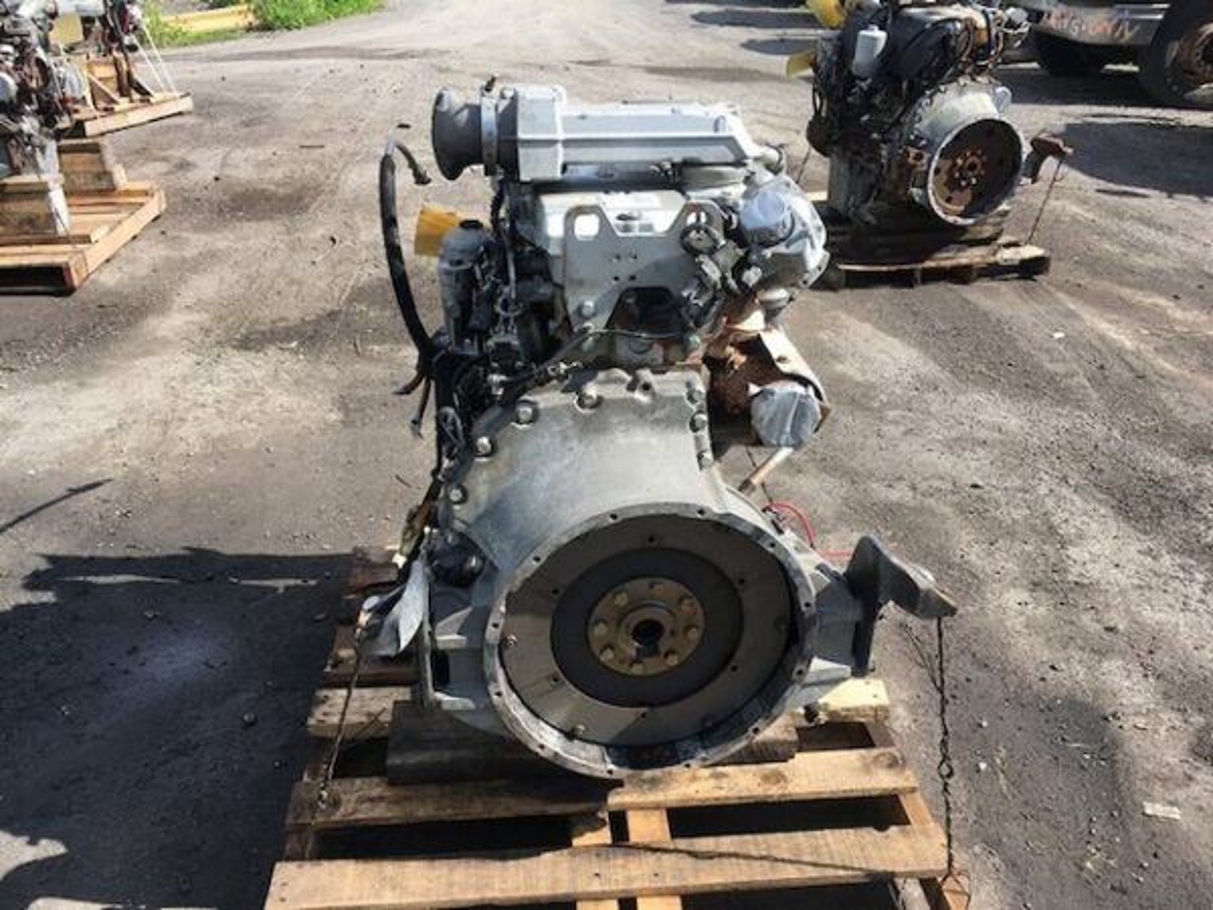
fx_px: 1016
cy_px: 455
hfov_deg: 61.7
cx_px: 606
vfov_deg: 48.2
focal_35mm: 29
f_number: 2.2
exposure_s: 1/785
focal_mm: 4.15
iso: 25
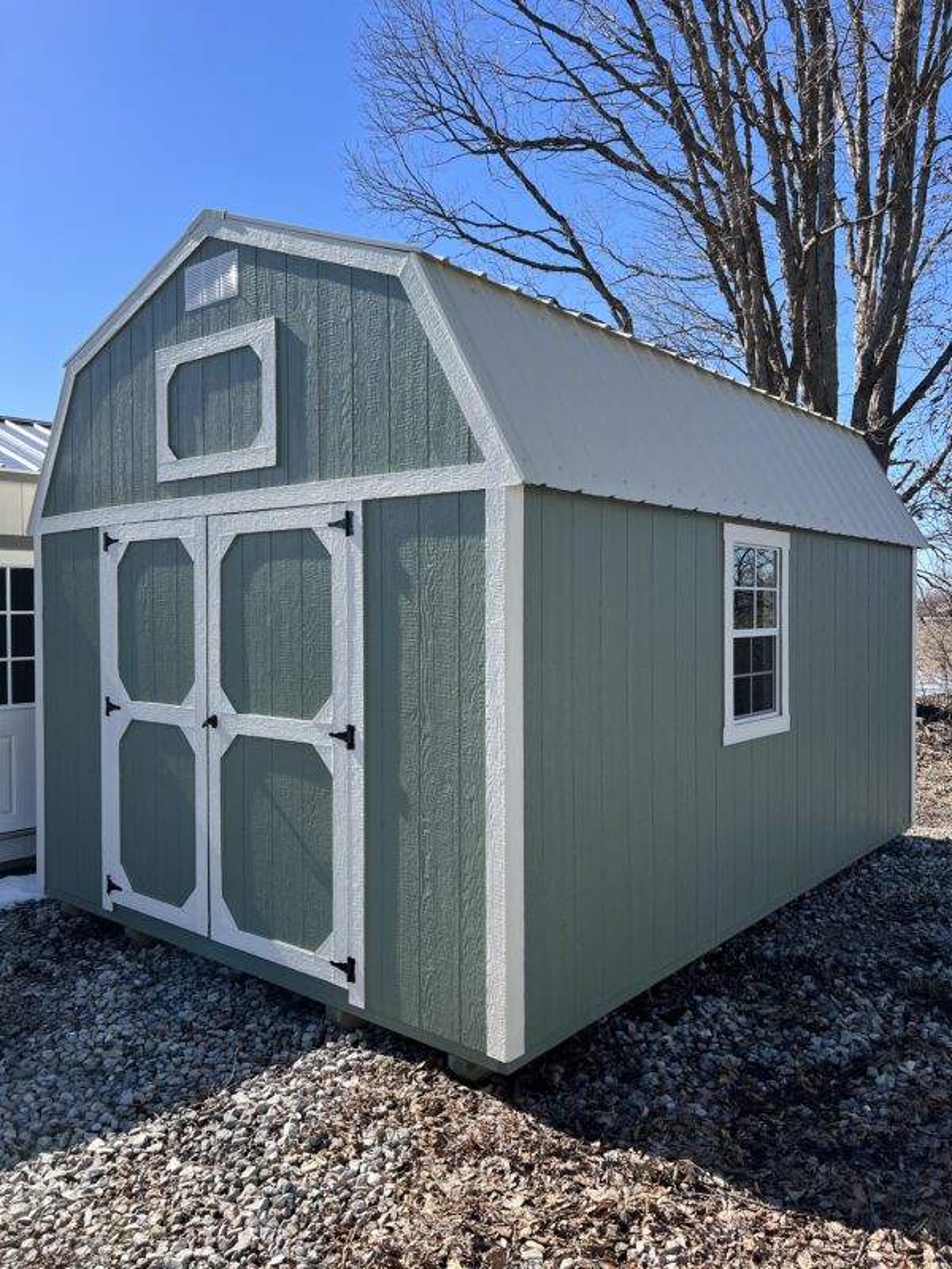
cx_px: 476
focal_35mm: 26
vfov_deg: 67.3
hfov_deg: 53.1
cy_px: 634
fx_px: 953
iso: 50
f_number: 1.5
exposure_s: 1/2165
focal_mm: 5.7
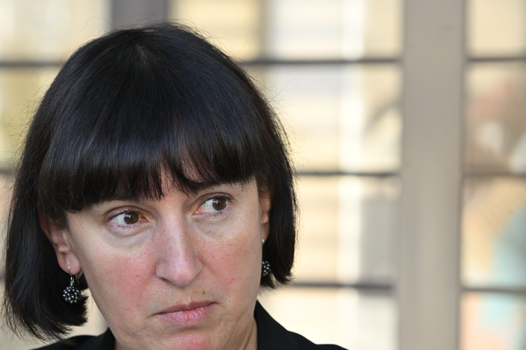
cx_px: 219
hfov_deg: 13.1
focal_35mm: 157
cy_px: 207
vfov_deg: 8.7
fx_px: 2294
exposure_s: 1/320
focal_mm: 130
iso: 1000
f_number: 6.3
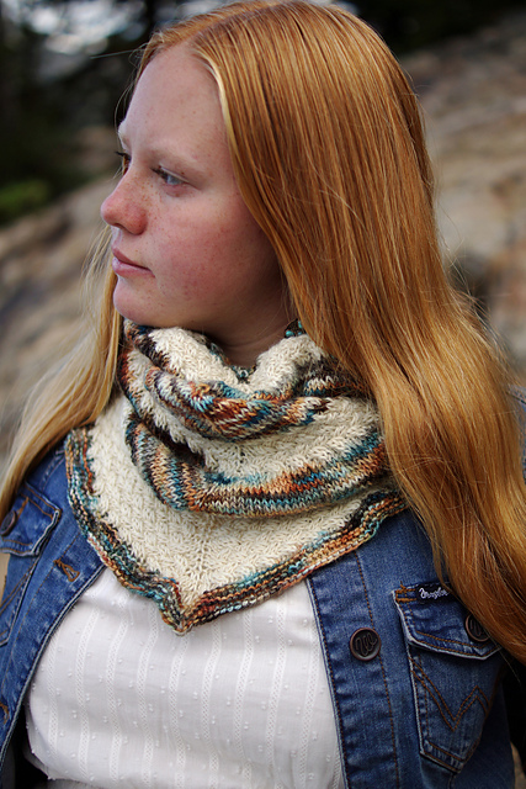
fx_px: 1150
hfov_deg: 25.8
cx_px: 263
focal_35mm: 52
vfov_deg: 37.8
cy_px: 394
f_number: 1.8
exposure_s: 1/1000
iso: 100
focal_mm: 35
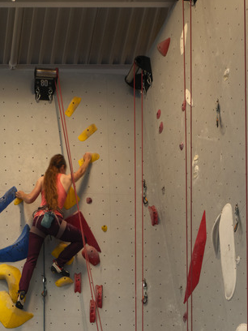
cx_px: -85
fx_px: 1079
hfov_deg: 12.6
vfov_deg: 14.2
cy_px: 692
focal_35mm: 113
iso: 640
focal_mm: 30
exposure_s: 1/13
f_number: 10
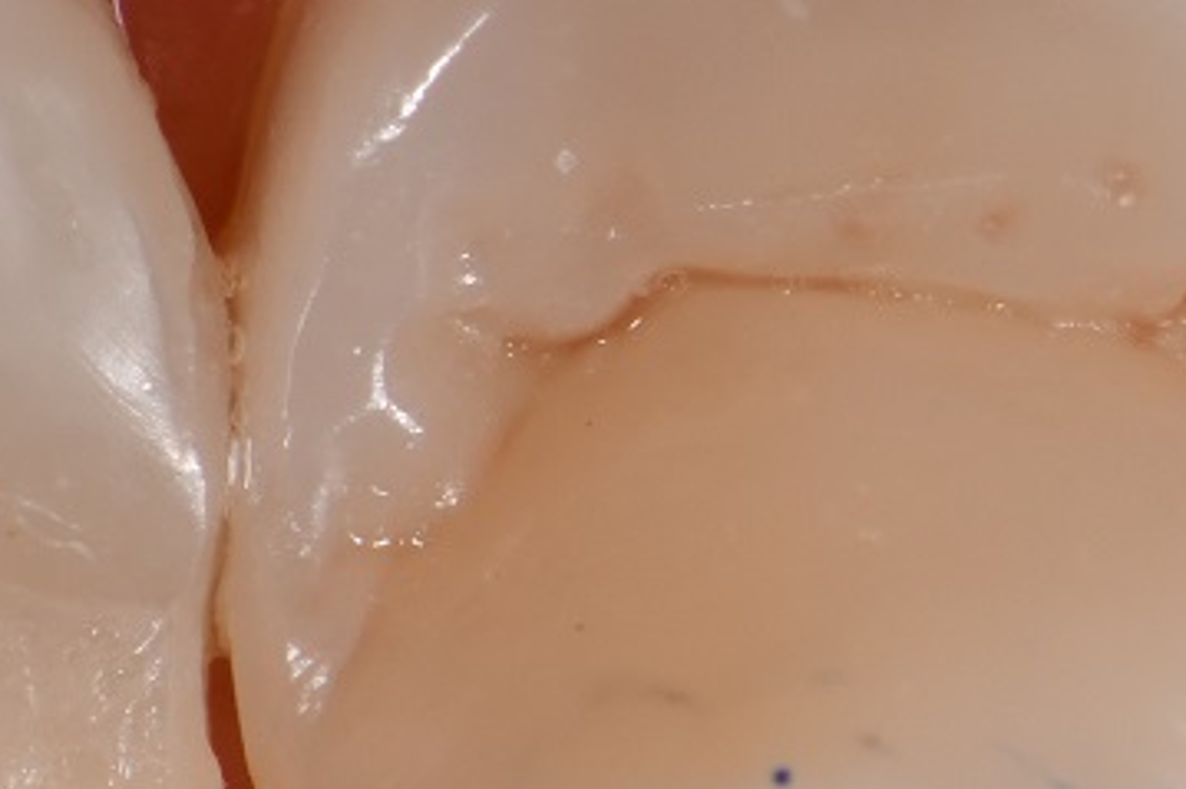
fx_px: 19493
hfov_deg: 3.5
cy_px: 63
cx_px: 1787
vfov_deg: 2.3
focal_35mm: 592
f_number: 32
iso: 200
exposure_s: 1/160
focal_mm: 105
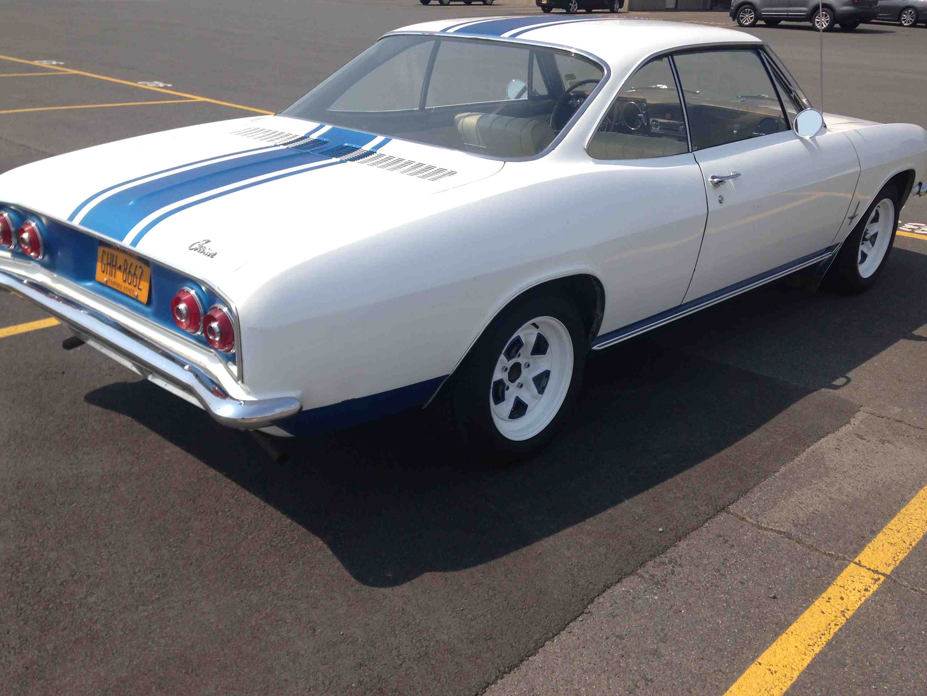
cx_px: 468
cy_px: 353
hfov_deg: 51.4
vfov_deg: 39.7
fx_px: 964
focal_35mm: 36
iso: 50
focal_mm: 4.12
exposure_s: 1/1808
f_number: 2.4
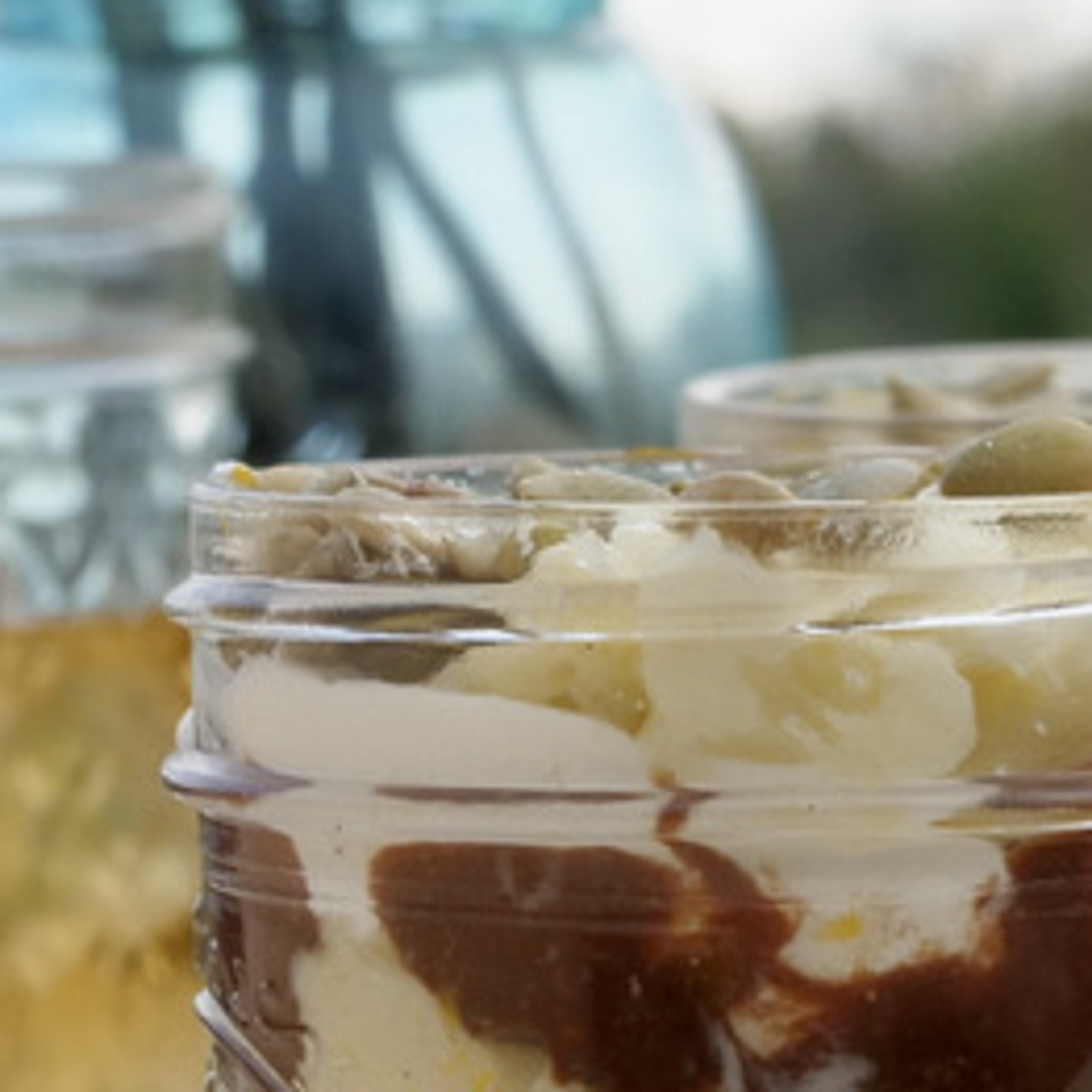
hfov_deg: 7.8
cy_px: 521
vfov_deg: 7.9
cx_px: 1575
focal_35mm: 221
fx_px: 7888
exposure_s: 1/320
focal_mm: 32
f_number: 7.1
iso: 400
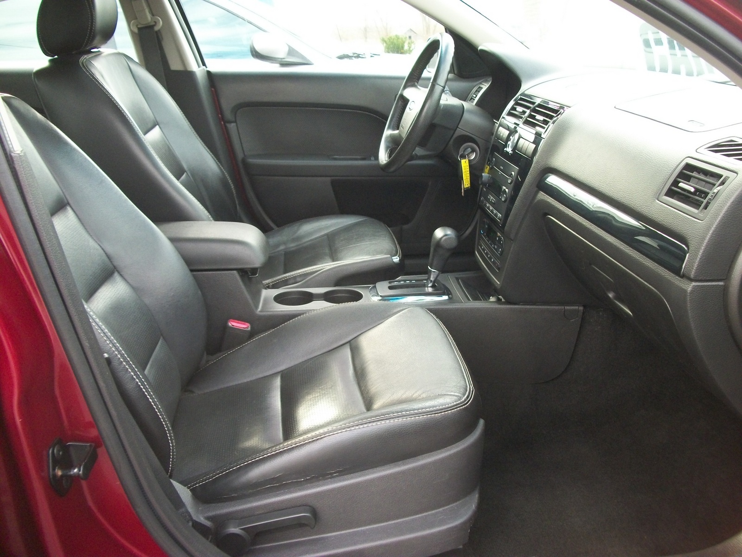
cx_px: 371
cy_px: 278
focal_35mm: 32
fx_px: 686
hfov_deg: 56.8
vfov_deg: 44.2
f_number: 2.9
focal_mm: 5.7
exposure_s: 1/125
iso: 205
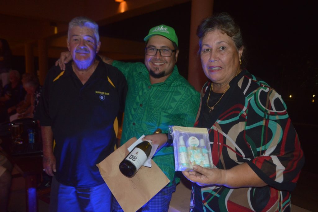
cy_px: 106
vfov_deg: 47.9
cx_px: 159
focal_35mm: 27
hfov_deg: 67.4
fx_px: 238
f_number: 3.5
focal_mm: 18
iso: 800
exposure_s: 1/60
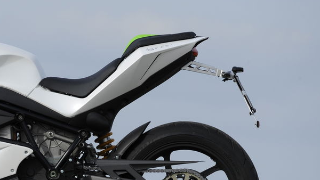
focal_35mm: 837
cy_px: 146
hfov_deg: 2.6
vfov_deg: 1.5
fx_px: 7105
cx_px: 23
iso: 320
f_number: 11
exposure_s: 1/500
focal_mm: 400
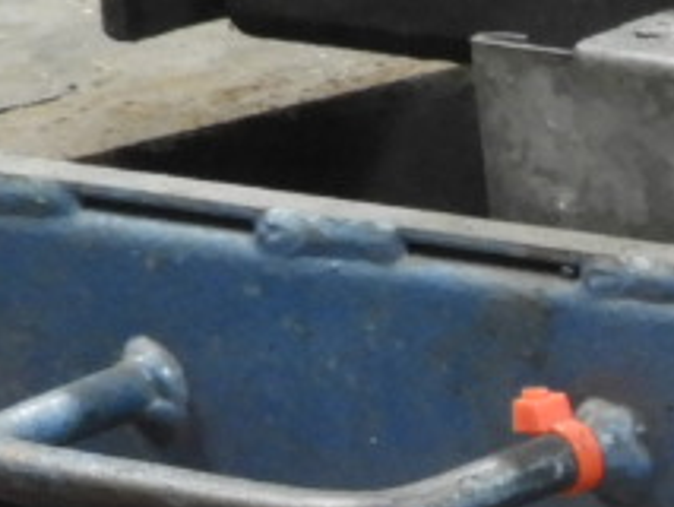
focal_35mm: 451
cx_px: 2092
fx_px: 8786
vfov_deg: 3.3
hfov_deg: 4.2
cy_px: 935
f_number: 4.2
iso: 400
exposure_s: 1/10
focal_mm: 10.7
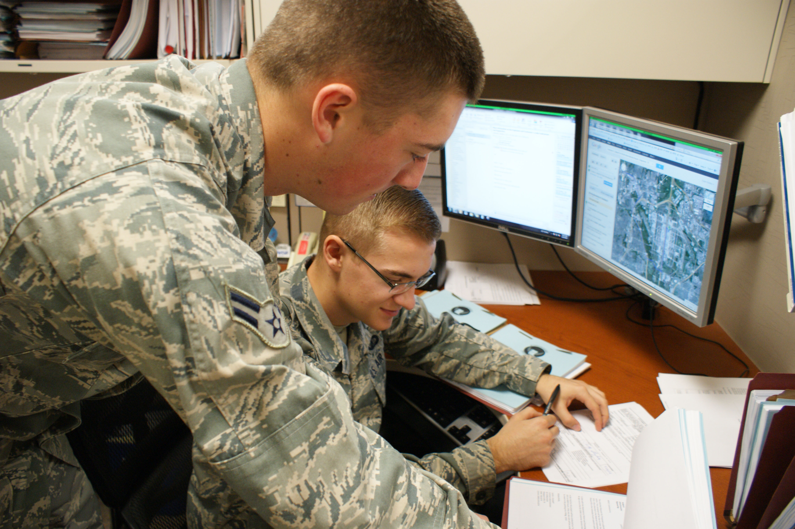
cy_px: 264
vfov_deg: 47.9
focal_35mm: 27
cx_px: 398
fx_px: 596
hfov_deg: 67.4
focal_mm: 18
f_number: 3.5
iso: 400
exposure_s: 1/25
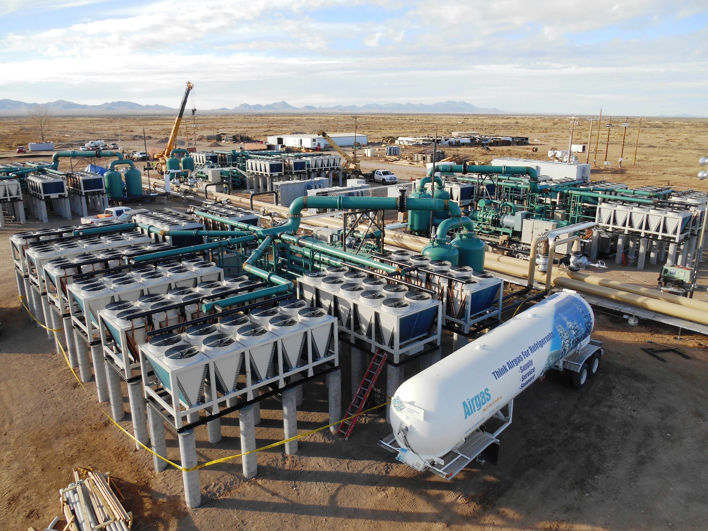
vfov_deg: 53.1
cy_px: 266
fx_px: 532
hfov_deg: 67.3
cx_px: 354
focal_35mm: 26
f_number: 3.4
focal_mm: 4.7
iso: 80
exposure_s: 1/400
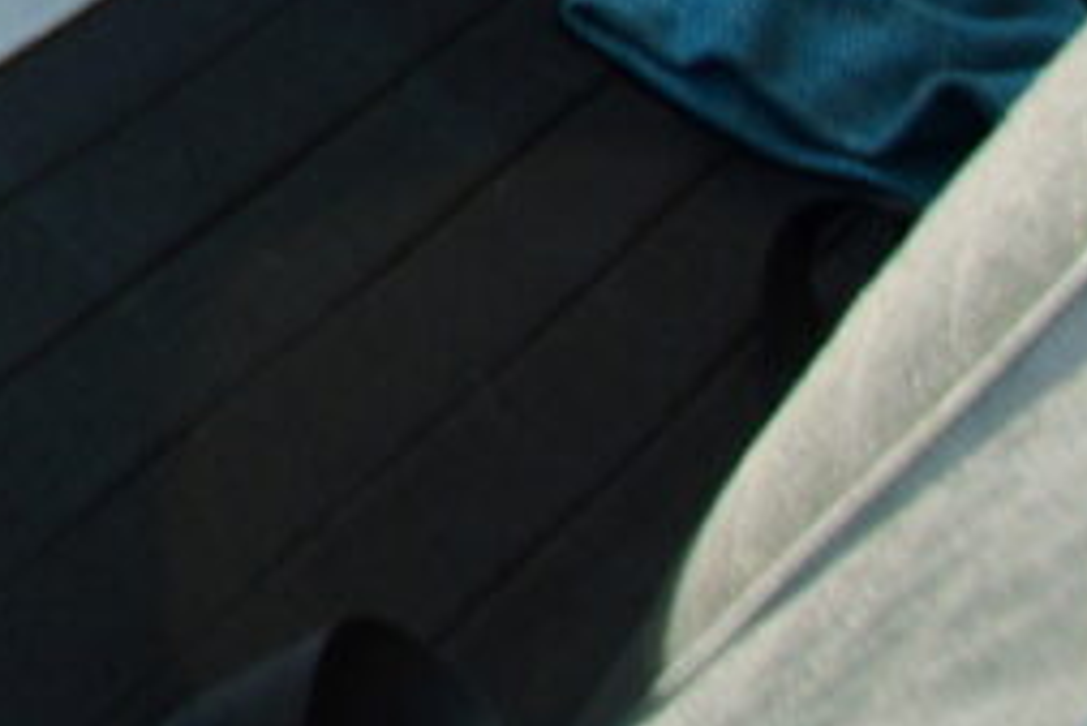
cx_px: -894
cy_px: -384
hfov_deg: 15.4
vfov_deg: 11.5
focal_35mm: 114
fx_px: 3444
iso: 100
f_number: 5.6
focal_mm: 18
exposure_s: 1/125
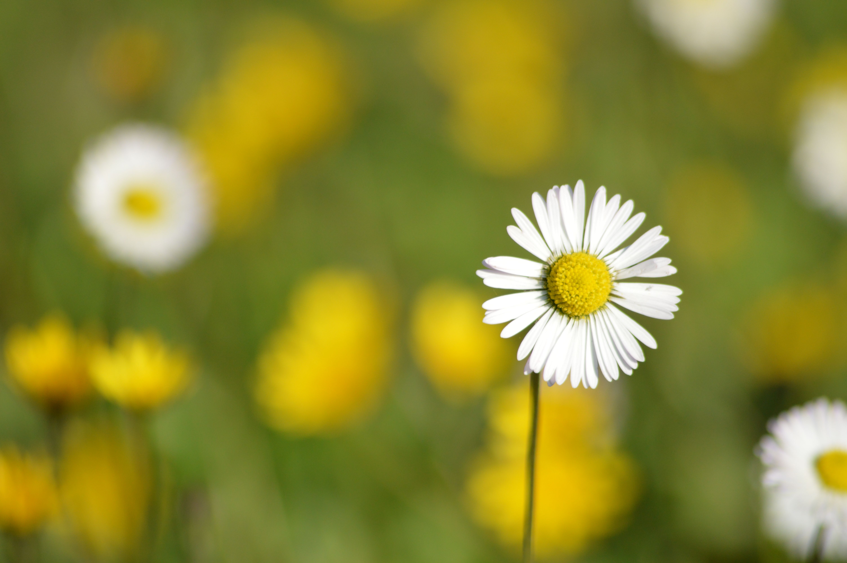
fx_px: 10578
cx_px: 424
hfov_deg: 4.6
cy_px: 282
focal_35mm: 450
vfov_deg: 3.0
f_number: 5.6
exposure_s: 1/1000
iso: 400
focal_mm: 300
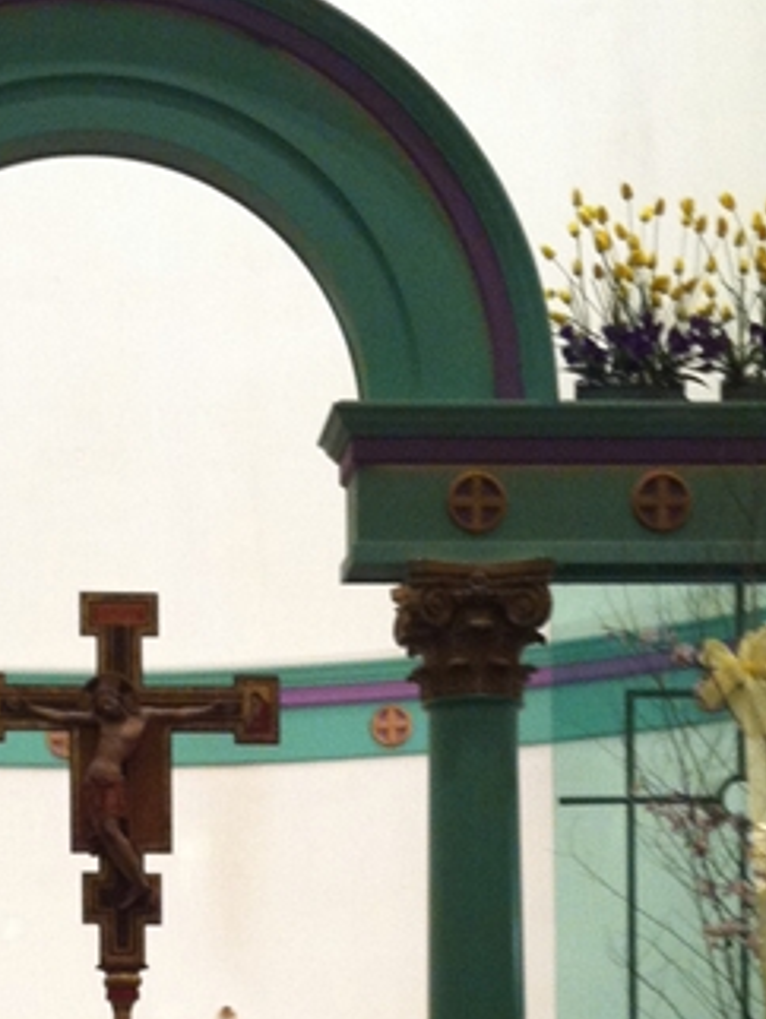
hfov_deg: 15.8
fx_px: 2740
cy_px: 1081
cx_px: 158
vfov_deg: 20.2
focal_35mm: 93
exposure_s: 1/15
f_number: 2.8
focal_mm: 3.85
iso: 125
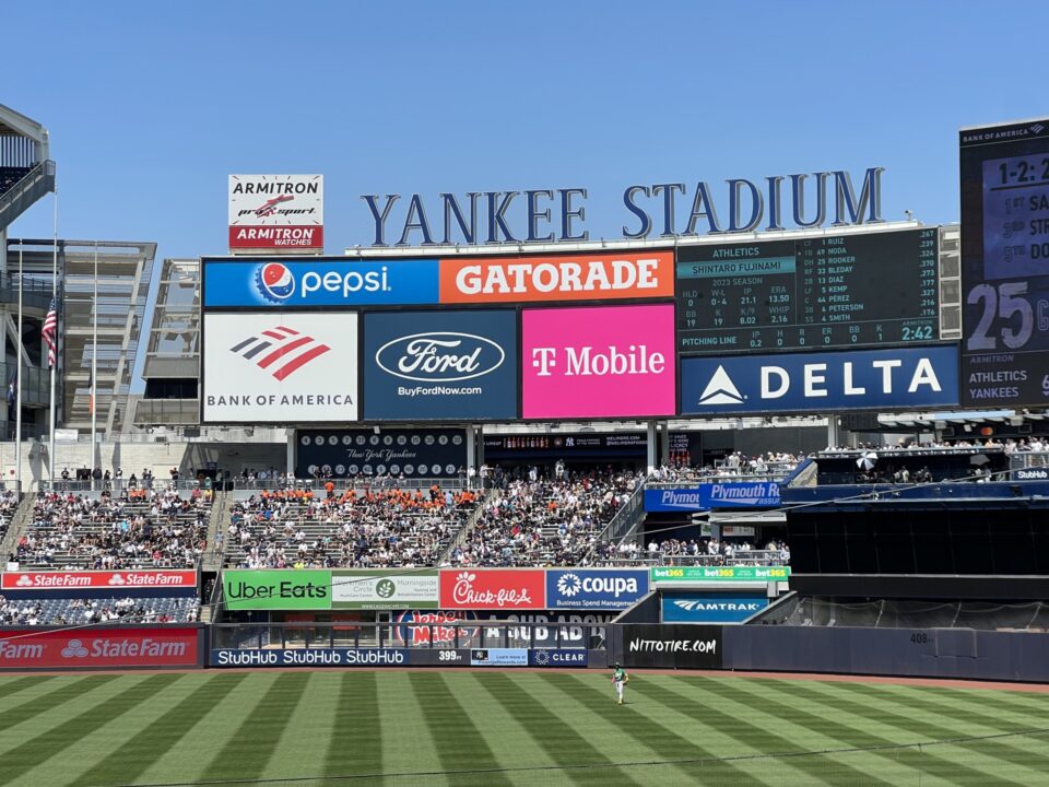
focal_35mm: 77
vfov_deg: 19.1
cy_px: 394
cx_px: 524
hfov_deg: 25.3
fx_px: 2333
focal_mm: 9
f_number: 2.8
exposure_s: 1/840
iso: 32
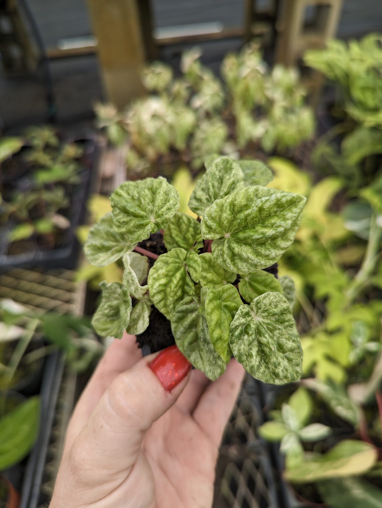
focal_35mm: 24
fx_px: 352
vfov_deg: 71.5
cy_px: 254
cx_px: 191
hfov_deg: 56.9
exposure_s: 1/318
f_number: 1.85
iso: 46
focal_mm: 6.81
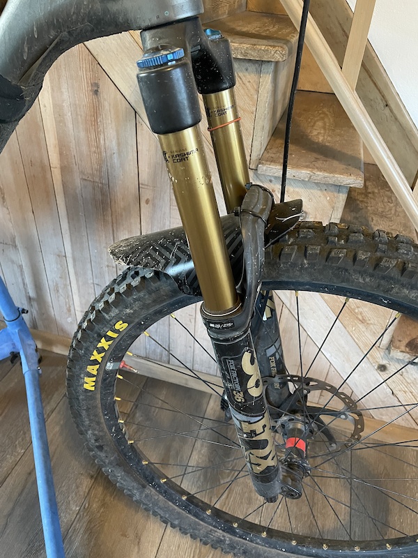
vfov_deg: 67.3
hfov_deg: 53.1
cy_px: 279
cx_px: 209
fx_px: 419
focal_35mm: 26
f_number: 1.6
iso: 640
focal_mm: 4.2
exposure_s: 1/40
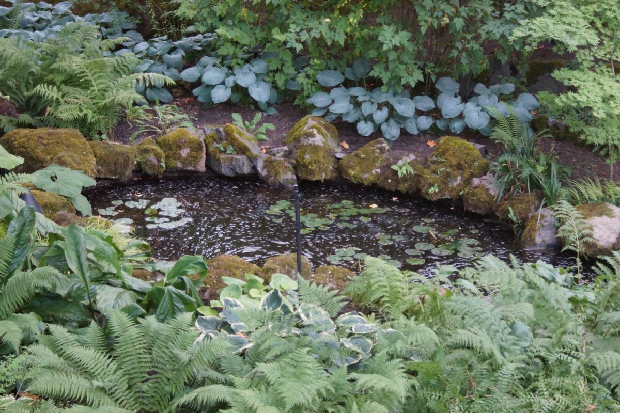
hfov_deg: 22.6
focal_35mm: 90
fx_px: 1550
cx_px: 310
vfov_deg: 15.2
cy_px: 206
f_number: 5.6
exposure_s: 1/80
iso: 1600
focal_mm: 60
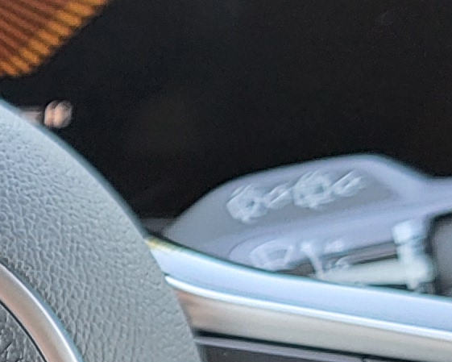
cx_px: -509
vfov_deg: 8.4
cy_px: 474
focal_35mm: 181
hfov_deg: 9.8
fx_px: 2422
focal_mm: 5.4
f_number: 1.8
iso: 160
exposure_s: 1/120
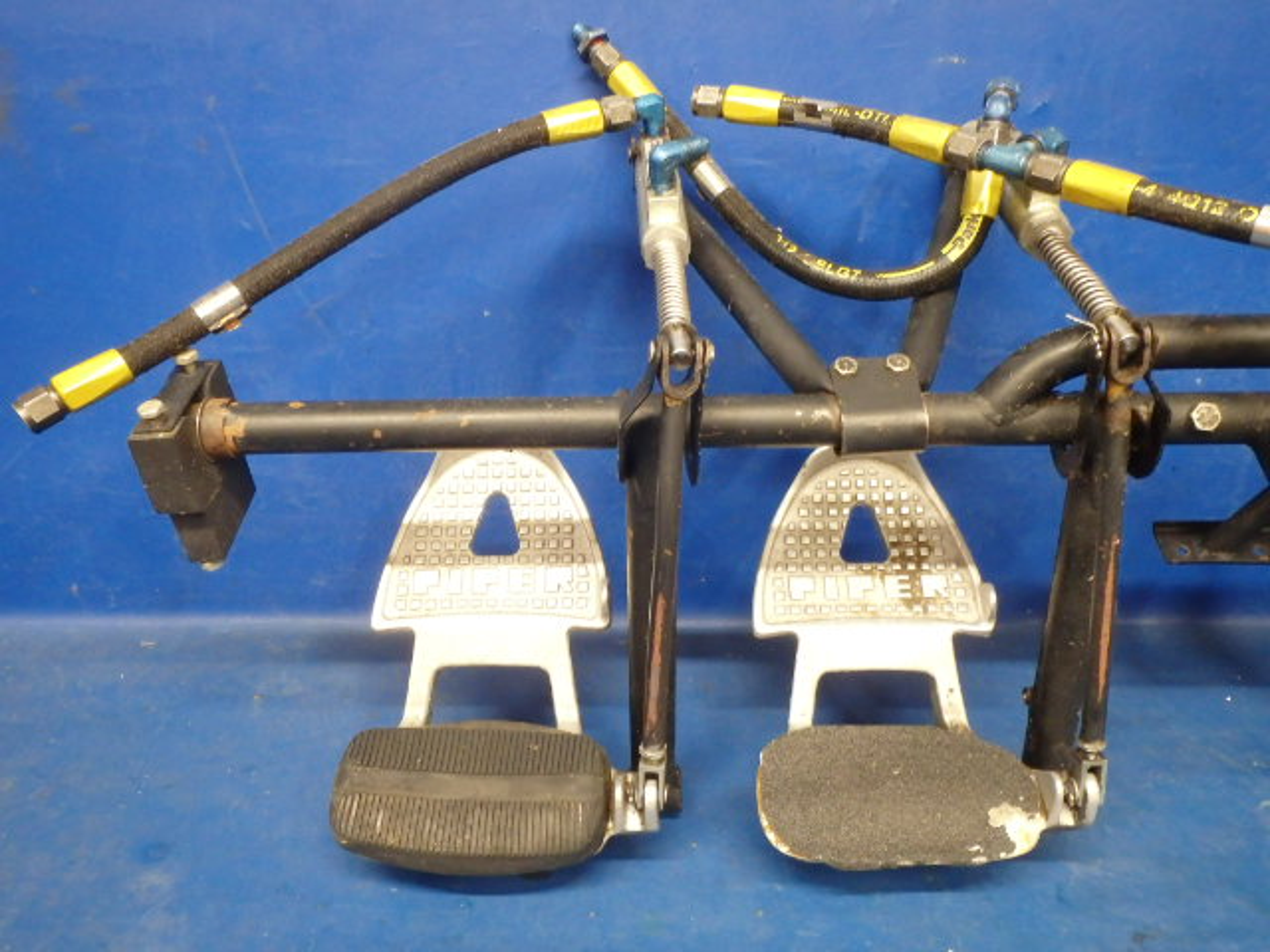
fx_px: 1027
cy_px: 476
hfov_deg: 63.4
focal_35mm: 28
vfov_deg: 49.7
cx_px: 635
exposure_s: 1/20
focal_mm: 5
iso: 800
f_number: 3.9
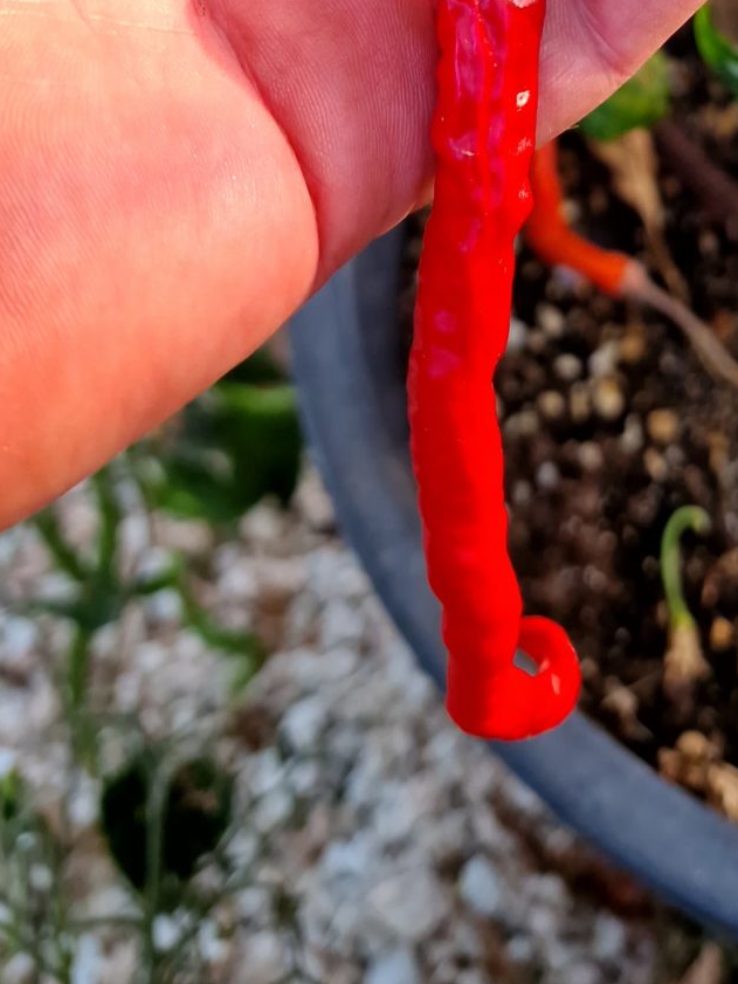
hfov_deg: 25.8
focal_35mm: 56
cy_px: -153
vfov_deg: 30.0
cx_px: 564
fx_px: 1591
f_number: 1.8
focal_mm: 6.4
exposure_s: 1/60
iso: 64
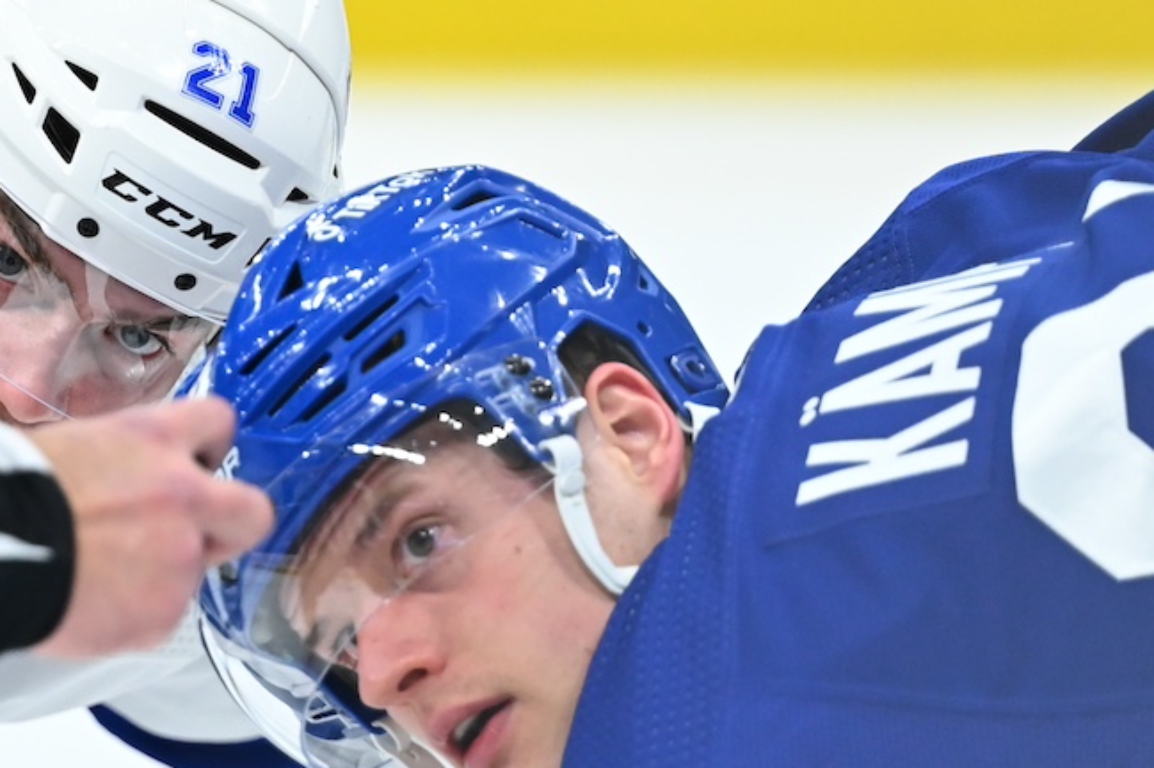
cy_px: 380
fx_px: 16788
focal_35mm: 524
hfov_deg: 3.9
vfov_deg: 2.6
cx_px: 66
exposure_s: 1/2000
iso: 2500
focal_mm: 170
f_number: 2.8
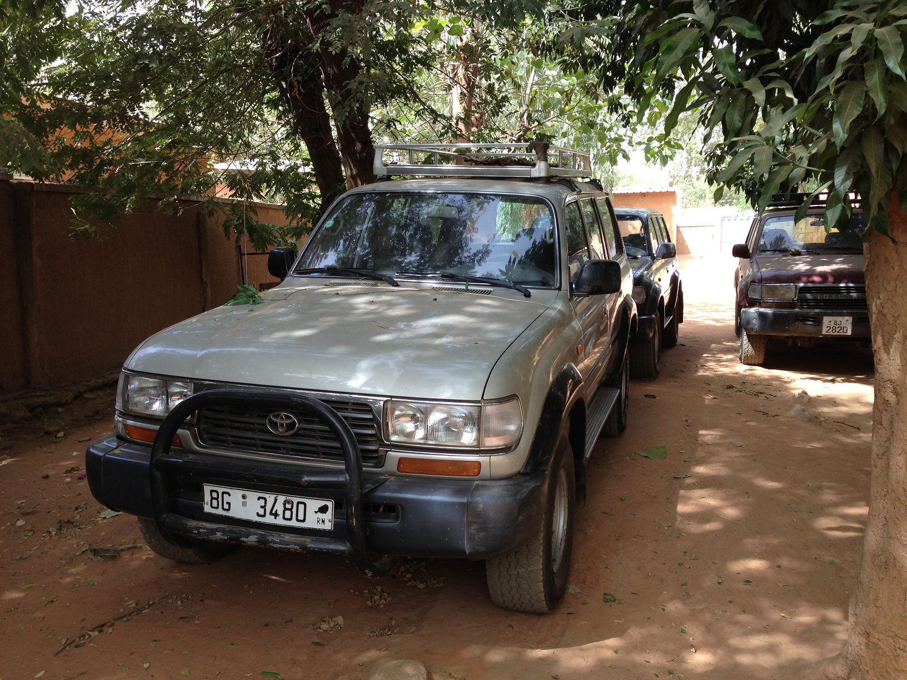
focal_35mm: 33
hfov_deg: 55.4
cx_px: 454
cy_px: 340
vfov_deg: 42.9
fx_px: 865
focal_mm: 4.13
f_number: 2.4
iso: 50
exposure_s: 1/191
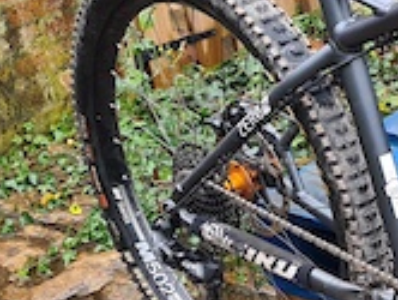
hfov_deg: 14.6
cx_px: 599
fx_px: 1439
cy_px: 218
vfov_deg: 11.9
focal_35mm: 125
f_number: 1.8
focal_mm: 5.4
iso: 50
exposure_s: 1/101
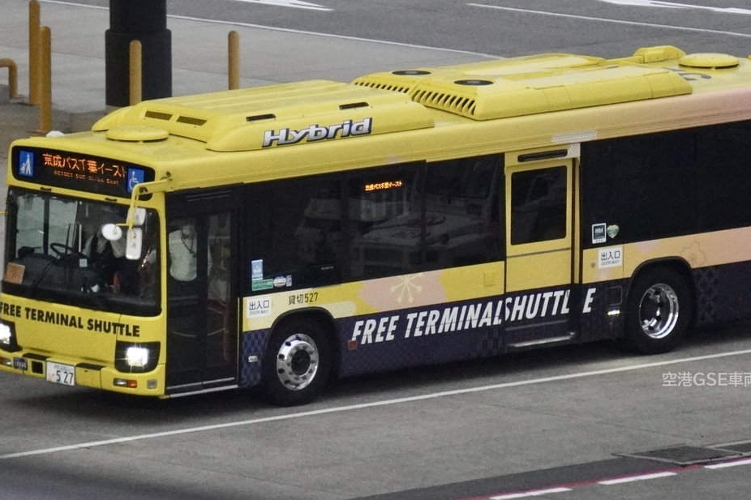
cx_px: 414
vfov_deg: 3.6
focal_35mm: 385
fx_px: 8030
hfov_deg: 5.4
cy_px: 226
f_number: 6.3
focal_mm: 198
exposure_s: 1/200
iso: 6400
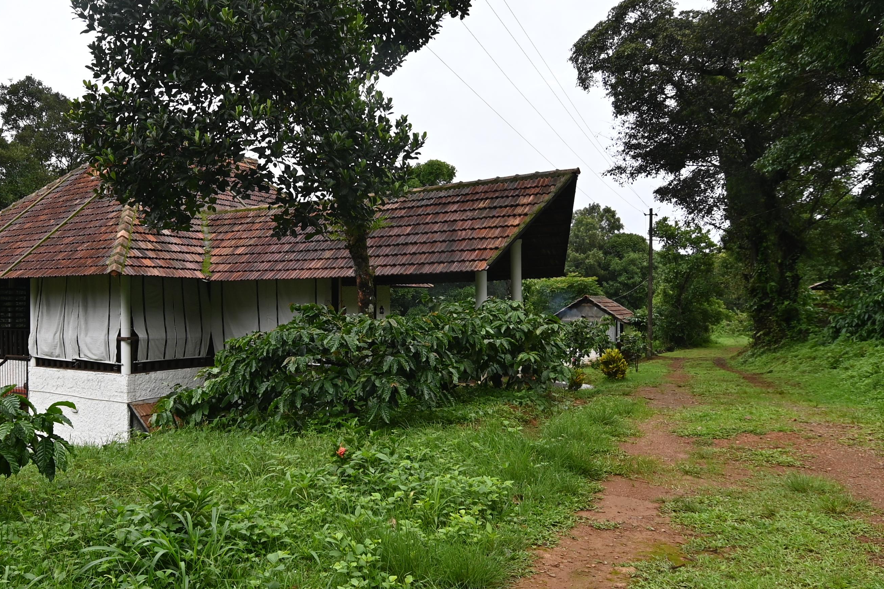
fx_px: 663
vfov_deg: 47.9
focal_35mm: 27
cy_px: 312
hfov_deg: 65.1
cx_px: 276
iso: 140
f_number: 5.6
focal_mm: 12
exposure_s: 1/250
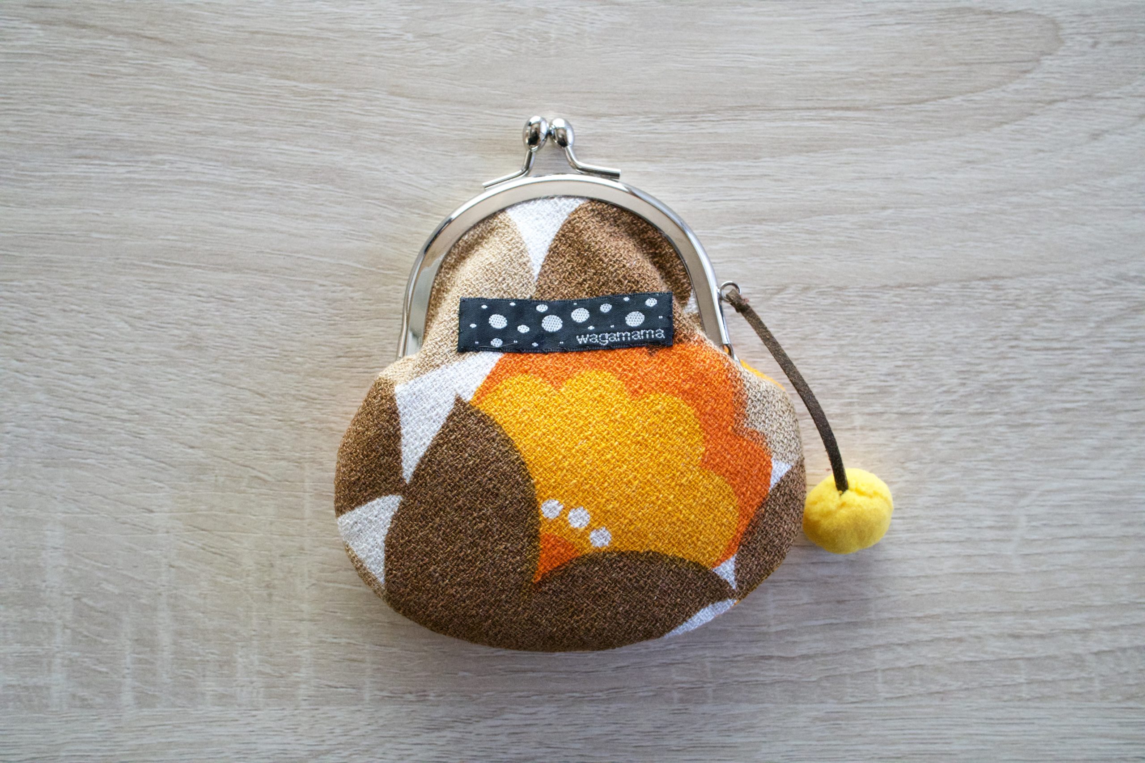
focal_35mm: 36
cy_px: 382
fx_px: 1145
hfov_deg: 53.1
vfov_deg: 36.9
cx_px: 572
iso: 6400
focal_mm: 24
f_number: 5.6
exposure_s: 1/400
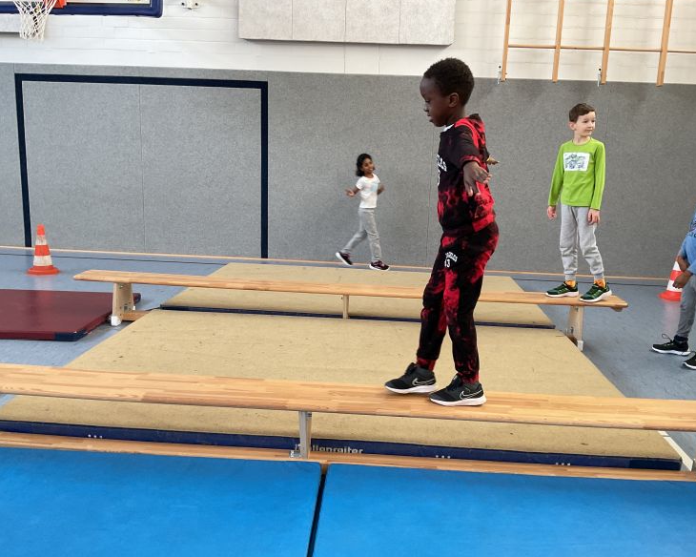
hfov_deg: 57.2
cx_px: 365
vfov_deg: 47.1
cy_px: 279
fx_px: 639
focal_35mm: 31
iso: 80
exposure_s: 1/60
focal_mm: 3
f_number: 1.8
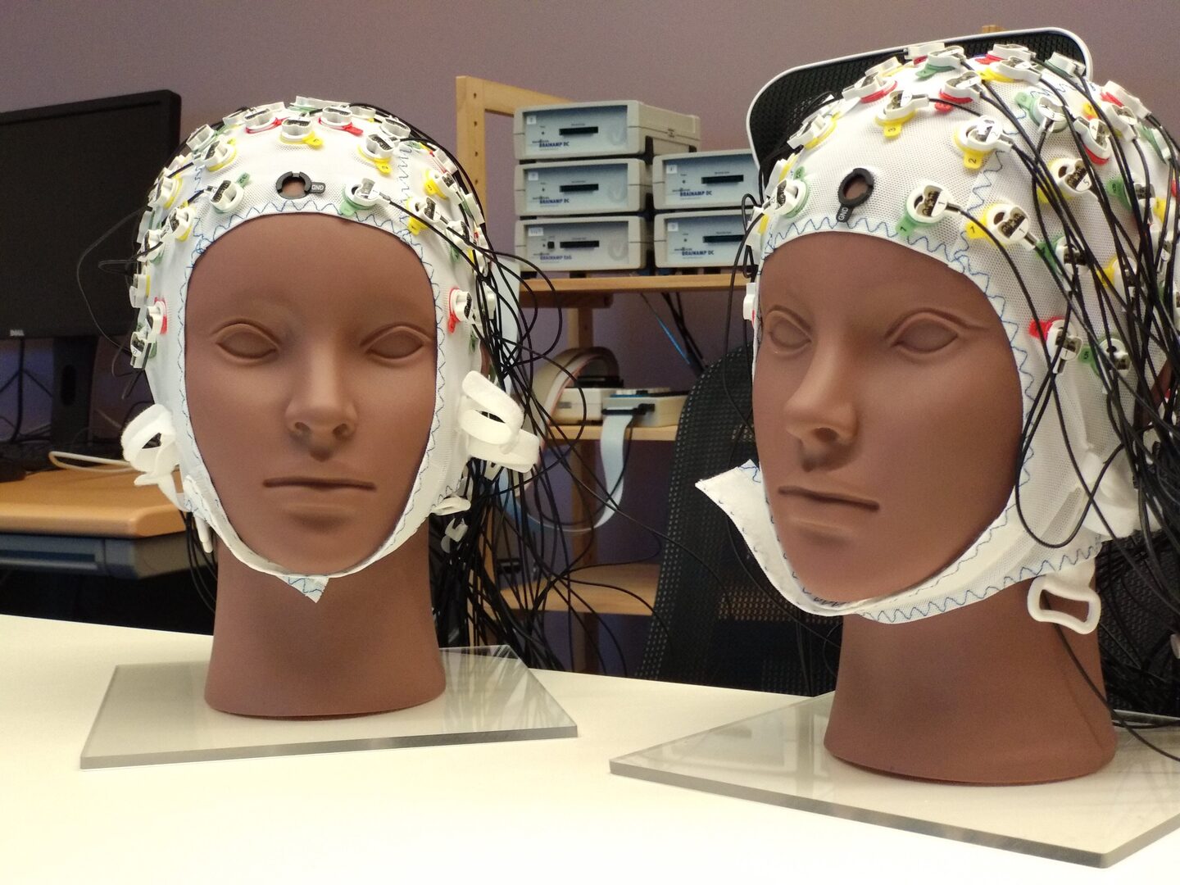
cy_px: 442
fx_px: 1773
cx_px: 590
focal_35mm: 52
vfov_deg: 28.0
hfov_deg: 36.8
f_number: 2.6
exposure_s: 1/50
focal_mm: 5.99
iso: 640
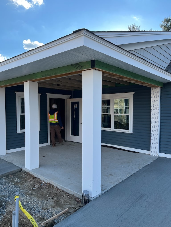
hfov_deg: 53.1
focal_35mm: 26
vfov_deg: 67.3
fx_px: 171
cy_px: 114
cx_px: 86
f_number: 1.6
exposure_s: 1/710
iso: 50
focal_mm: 5.1
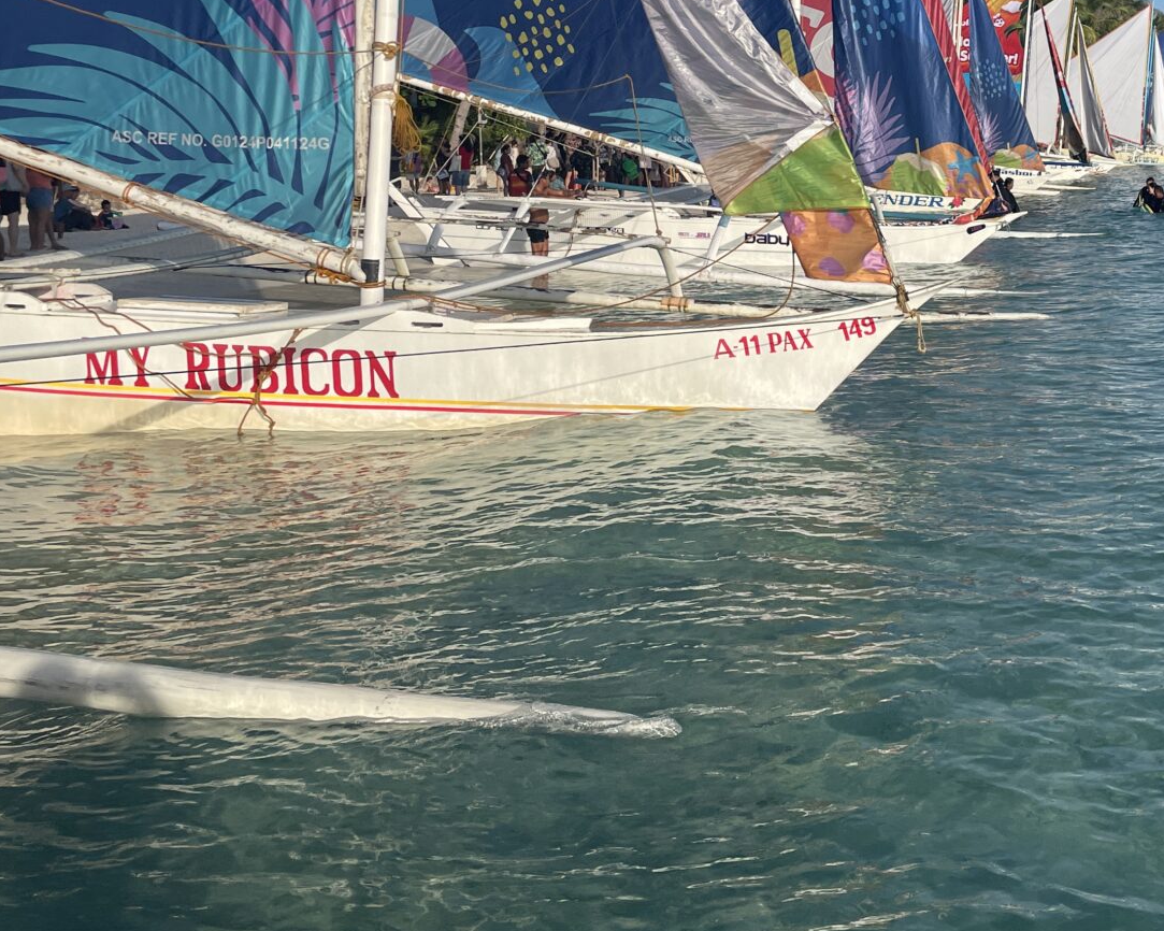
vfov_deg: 30.2
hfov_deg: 37.0
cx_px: 977
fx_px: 1653
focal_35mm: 48
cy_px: 113
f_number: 1.6
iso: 32
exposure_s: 1/3861
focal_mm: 4.2
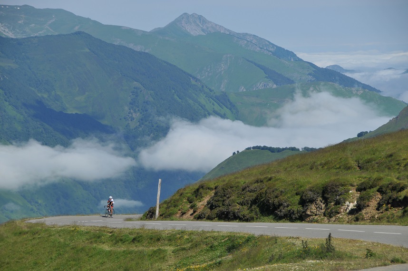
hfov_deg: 12.2
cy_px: 136
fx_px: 1902
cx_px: 204
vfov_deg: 8.2
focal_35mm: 168
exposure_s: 1/1000
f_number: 8
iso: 200
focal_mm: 112
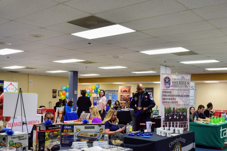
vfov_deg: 32.8
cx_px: 97
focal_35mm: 40
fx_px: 252
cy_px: 111
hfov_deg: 48.3
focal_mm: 18
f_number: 7.1
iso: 400
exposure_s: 1/25
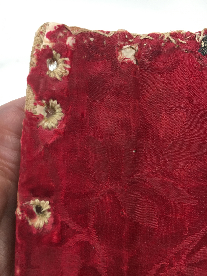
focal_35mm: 29
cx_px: 104
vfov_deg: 61.7
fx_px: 231
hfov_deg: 48.2
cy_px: 138
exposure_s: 1/30
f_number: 2.2
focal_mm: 4.15
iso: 100
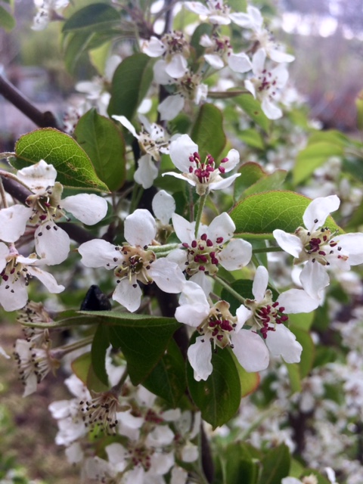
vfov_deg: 61.7
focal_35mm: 29
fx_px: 405
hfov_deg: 48.2
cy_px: 242
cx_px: 182
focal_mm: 4.15
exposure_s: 1/373
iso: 32
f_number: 2.2
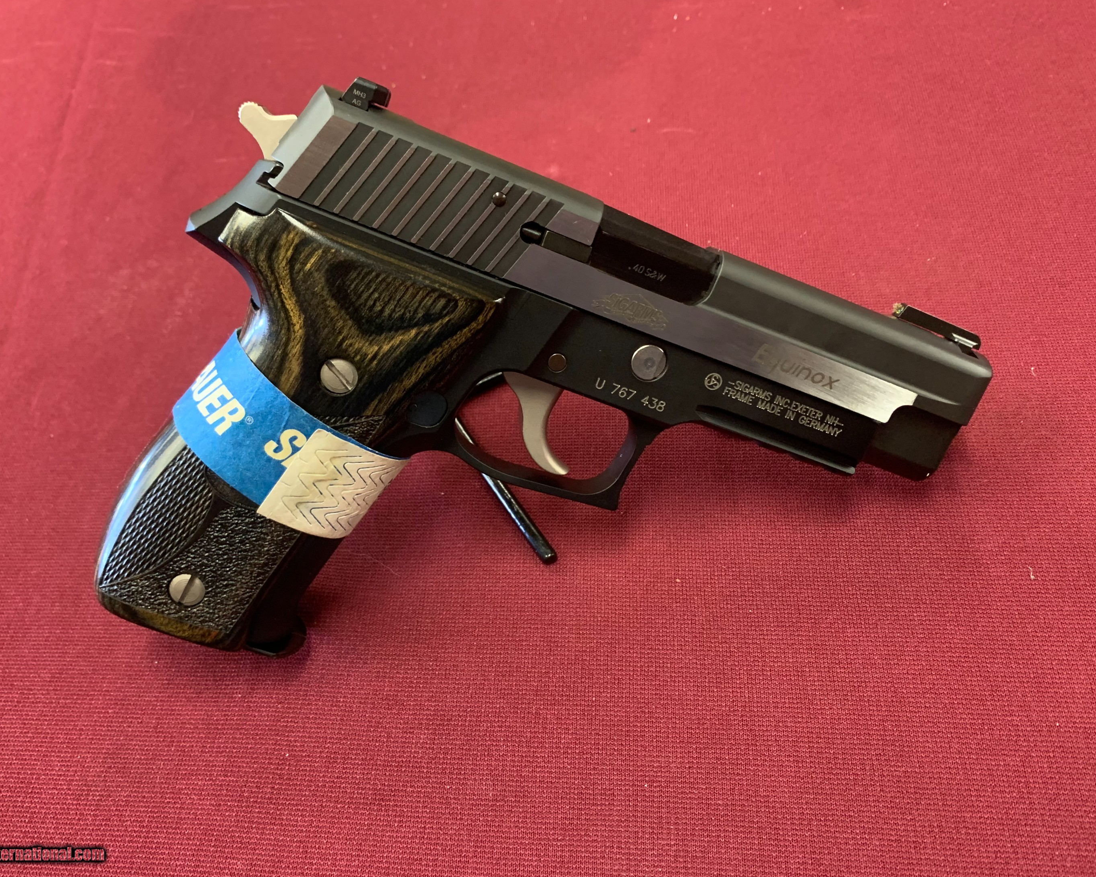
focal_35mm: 28
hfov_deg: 62.2
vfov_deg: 51.5
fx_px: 908
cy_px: 426
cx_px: 539
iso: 400
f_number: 1.8
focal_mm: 4.25
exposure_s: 1/29
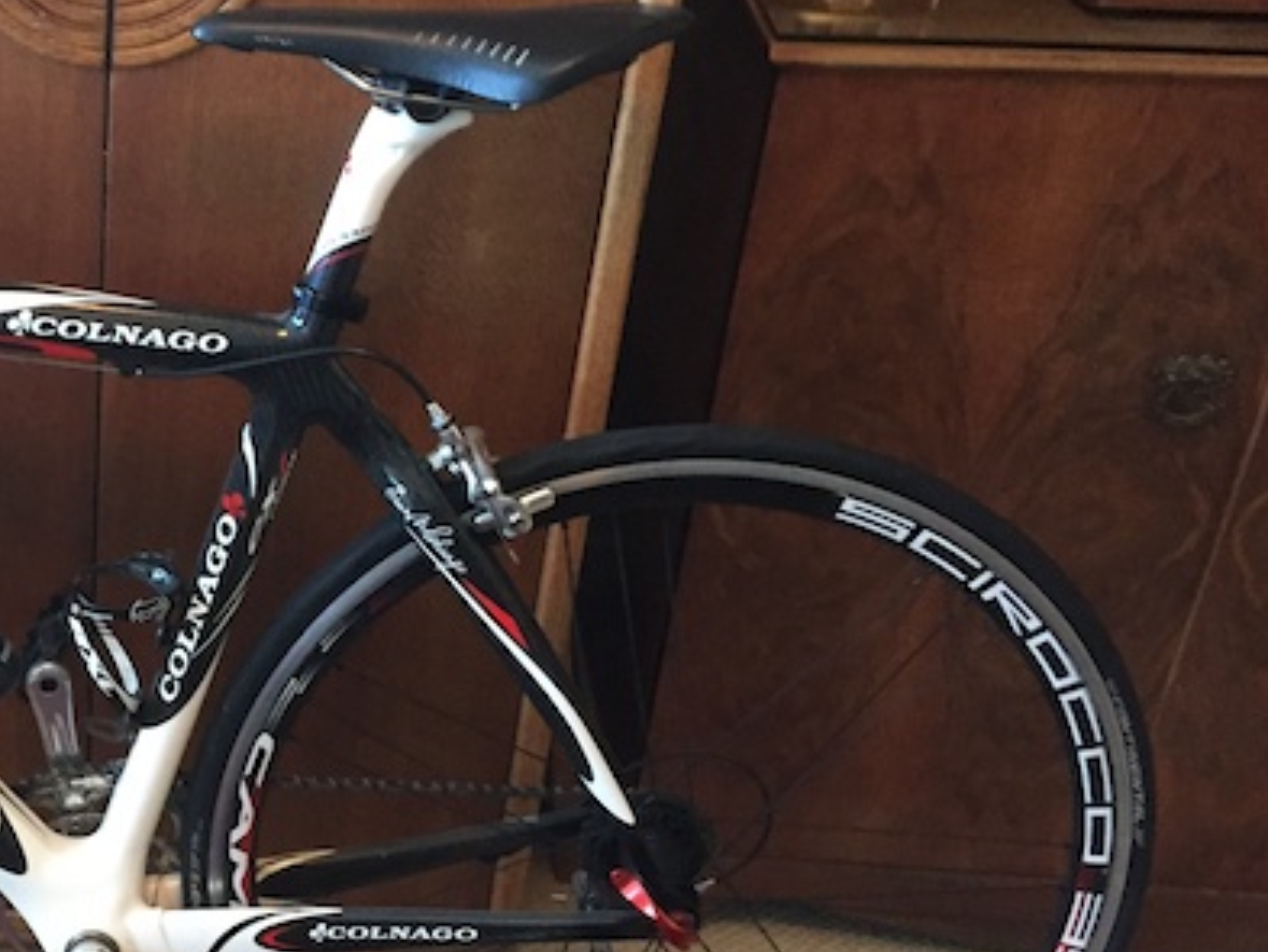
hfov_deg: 30.3
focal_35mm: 59
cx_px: -16
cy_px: 516
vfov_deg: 24.8
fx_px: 2162
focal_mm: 4.15
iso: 250
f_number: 2.2
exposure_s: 1/24
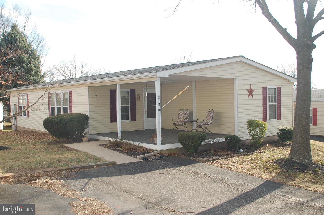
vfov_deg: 35.4
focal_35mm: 38
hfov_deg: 51.3
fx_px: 337
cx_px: 162
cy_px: 108
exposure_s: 1/500
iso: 320
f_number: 5.6
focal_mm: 25
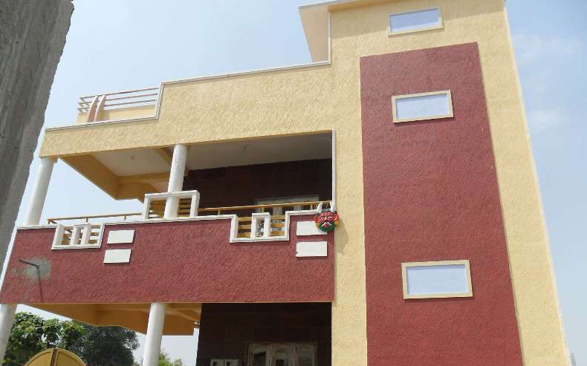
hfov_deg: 64.7
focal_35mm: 29
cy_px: 217
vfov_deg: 42.9
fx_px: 464
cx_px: 296
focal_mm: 4.9
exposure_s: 1/250
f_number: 8.9
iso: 120
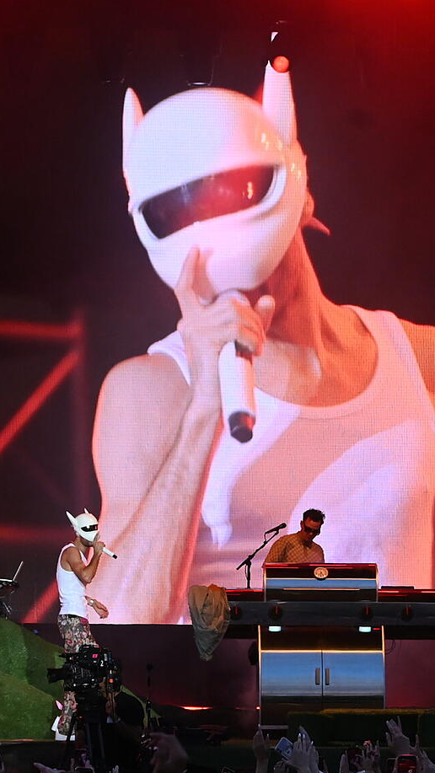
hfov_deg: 5.2
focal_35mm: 234
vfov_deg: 9.2
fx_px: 4797
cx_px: 348
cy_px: 448
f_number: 5
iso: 2500
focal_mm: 100
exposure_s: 1/1000
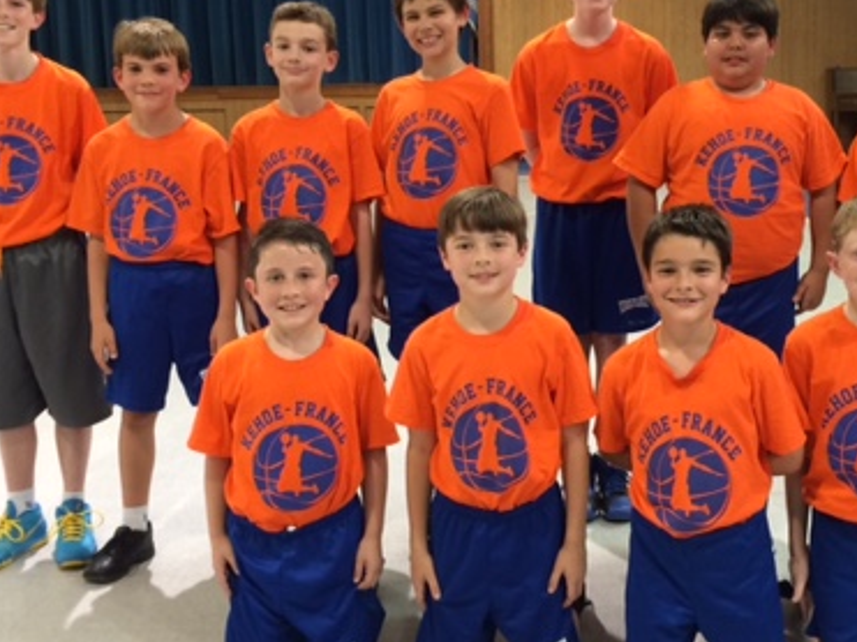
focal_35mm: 50
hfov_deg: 38.0
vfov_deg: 29.0
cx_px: 538
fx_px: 1237
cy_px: 256
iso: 100
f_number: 2.2
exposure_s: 1/30
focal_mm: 4.15
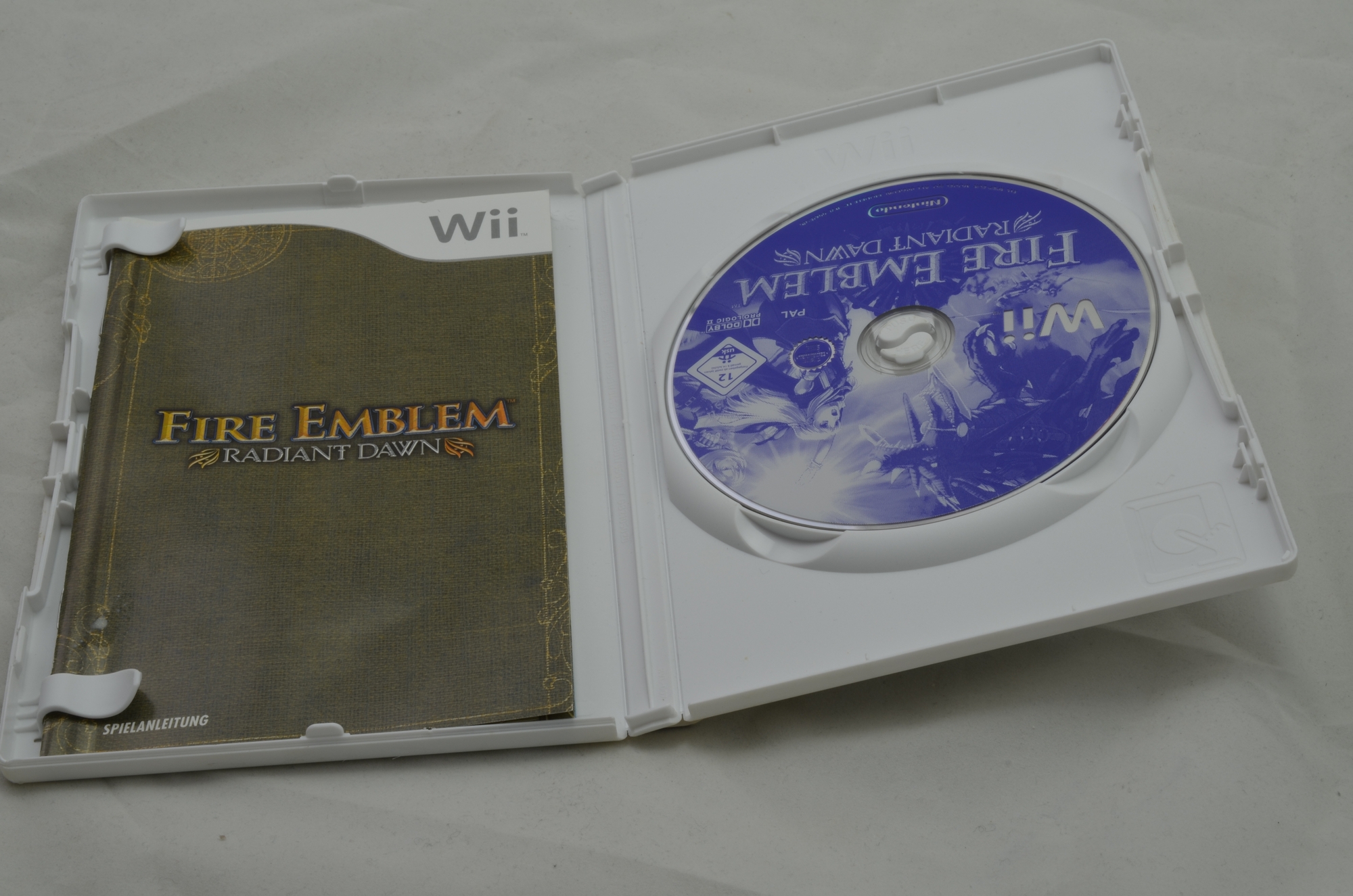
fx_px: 2250
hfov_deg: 33.5
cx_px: 676
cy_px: 448
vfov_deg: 22.5
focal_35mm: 60
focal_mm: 40
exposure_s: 1/2.5
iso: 100
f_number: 20
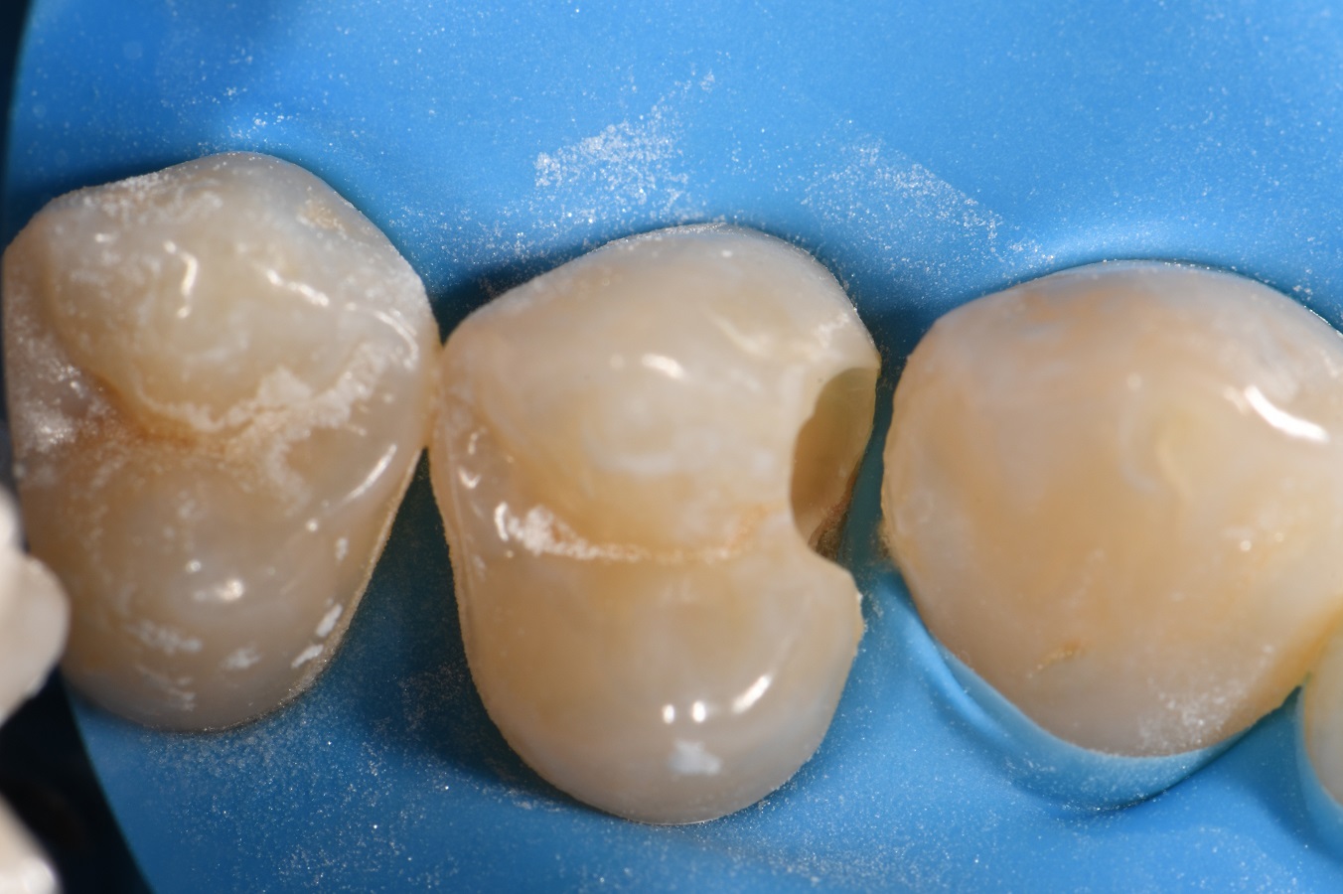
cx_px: 672
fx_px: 5854
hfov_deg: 13.1
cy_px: 447
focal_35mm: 157
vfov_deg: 8.7
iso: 200
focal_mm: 105
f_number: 32
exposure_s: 1/160
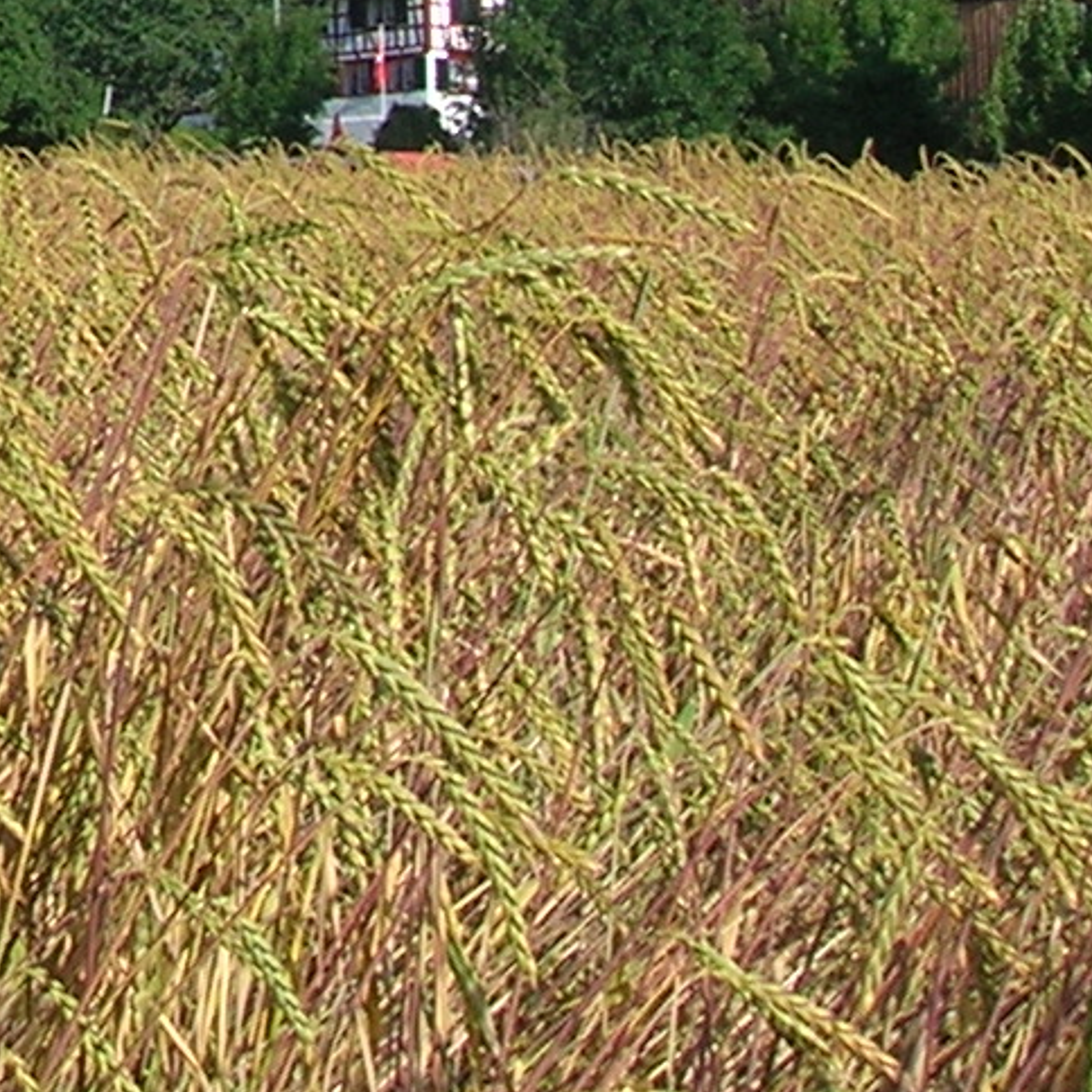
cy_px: -722
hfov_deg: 11.5
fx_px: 5068
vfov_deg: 11.6
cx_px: -796
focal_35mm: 142
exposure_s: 1/320
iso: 50
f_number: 4.9
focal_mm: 5.7
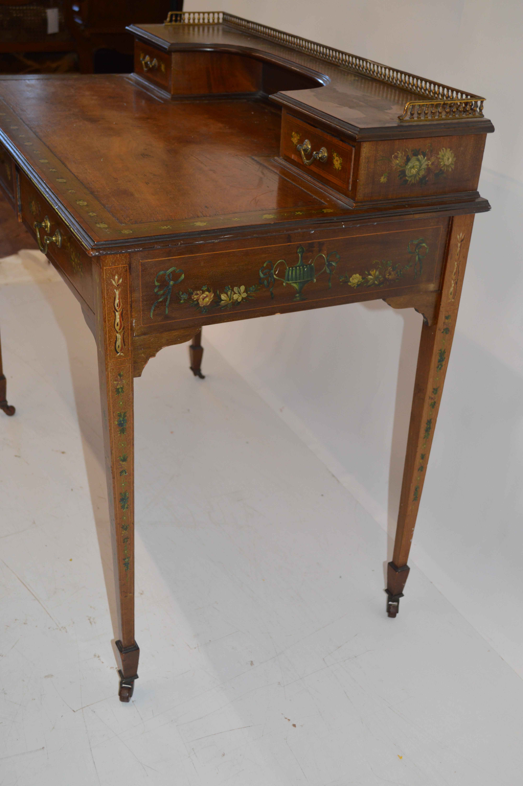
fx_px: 851
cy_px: 393
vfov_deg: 49.6
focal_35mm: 39
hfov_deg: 34.1
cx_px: 262
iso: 450
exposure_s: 1/60
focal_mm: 26
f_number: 4.2
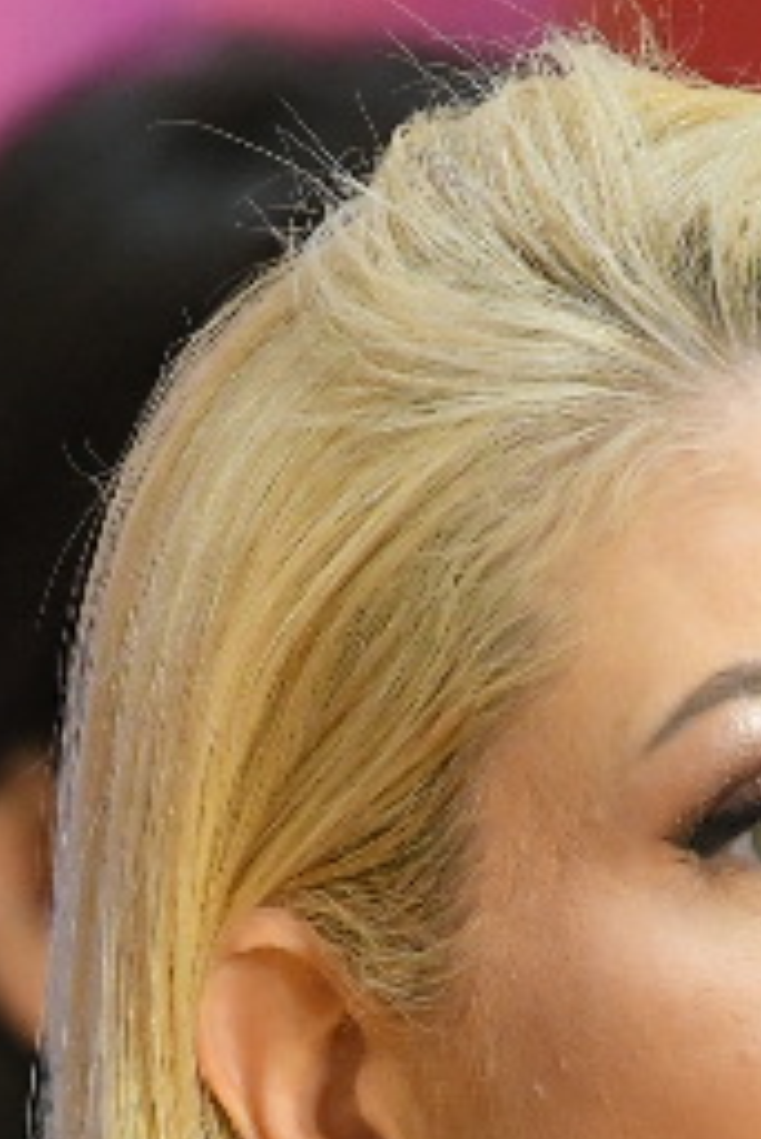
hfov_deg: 1.1
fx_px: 40054
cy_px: 1708
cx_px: 881
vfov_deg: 1.6
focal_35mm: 1265
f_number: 4
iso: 3200
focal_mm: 200
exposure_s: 1/320
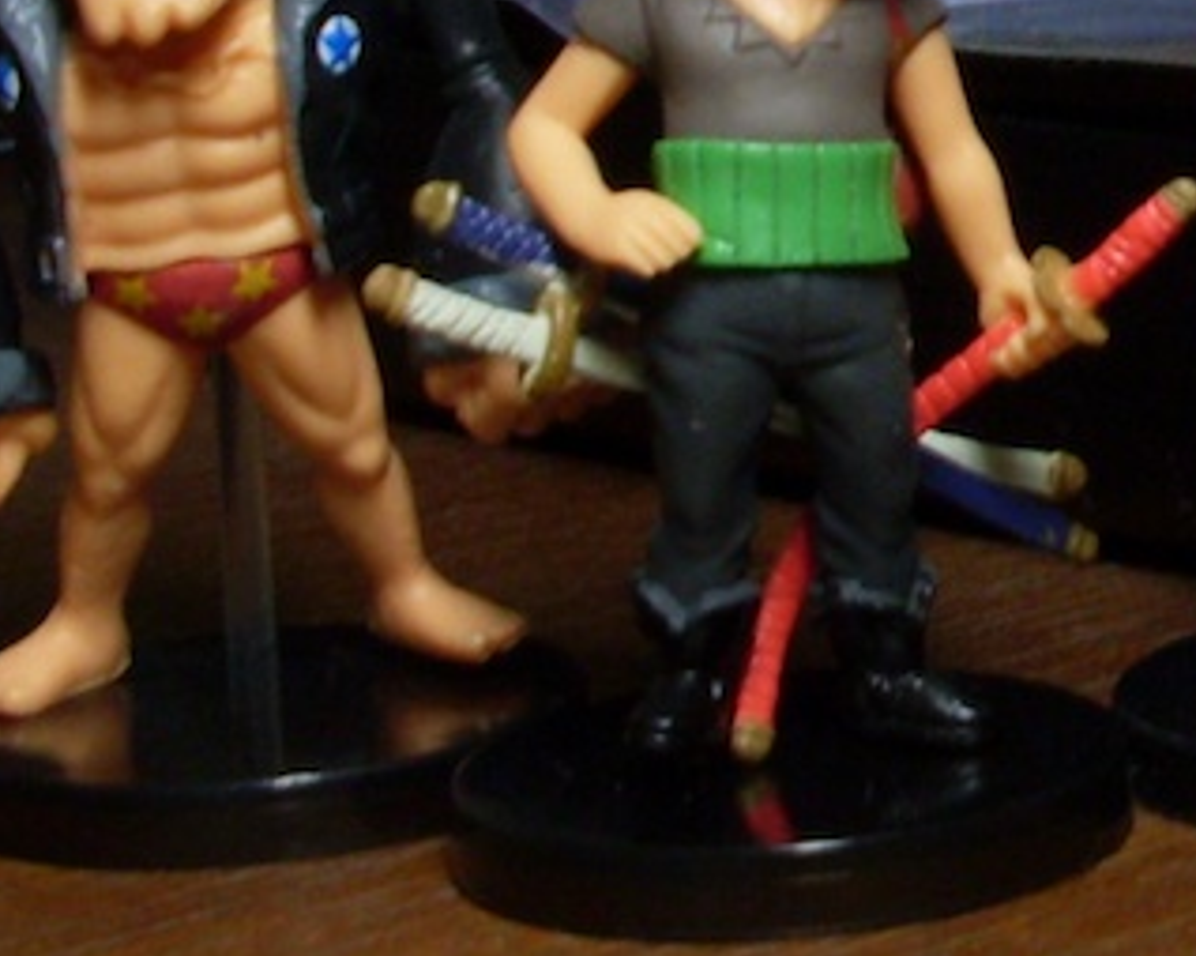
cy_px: -406
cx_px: 1944
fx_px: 4953
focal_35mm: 140
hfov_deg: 12.8
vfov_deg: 10.7
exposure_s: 1/10
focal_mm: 6.3
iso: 100
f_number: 8.4
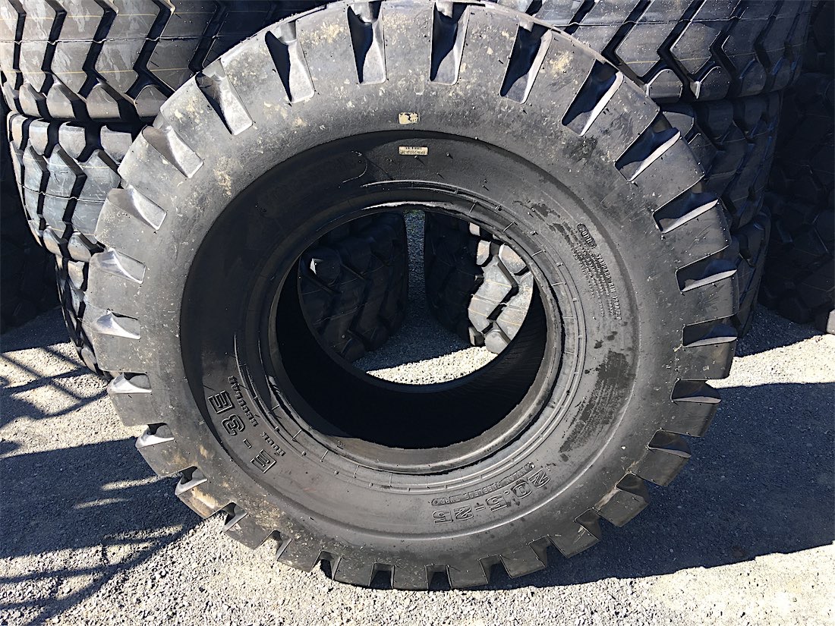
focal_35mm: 29
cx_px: 418
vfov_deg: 48.2
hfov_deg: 61.7
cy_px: 313
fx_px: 700
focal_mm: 4.15
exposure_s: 1/232
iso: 25
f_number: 2.2
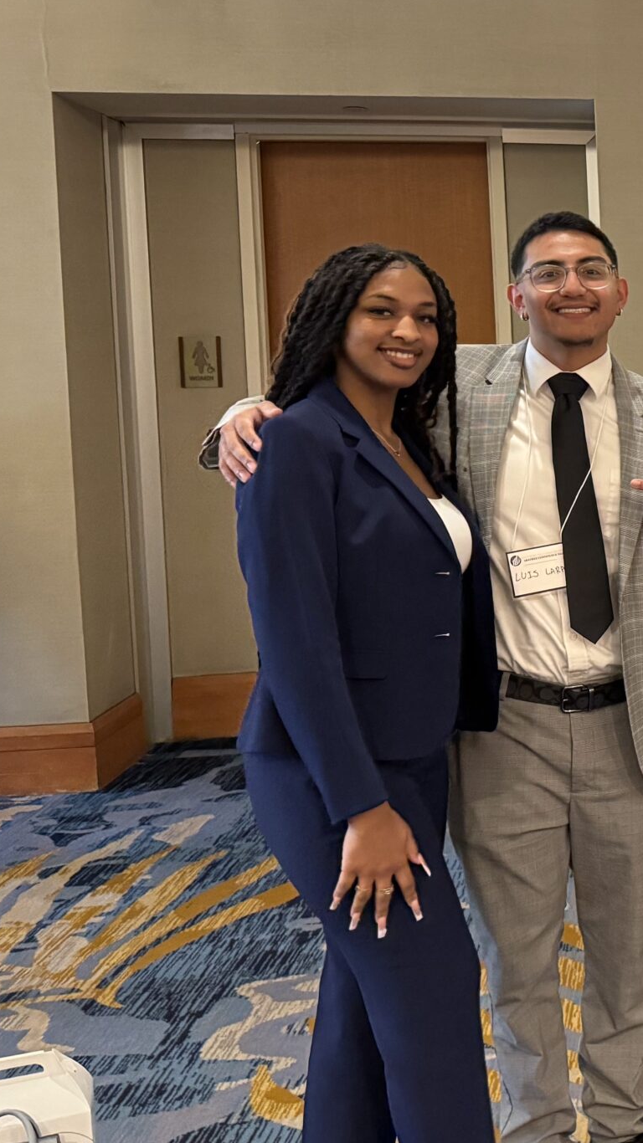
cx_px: 980
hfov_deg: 20.6
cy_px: 433
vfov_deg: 41.8
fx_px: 1486
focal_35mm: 49
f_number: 1.78
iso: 800
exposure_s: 1/40
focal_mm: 6.76
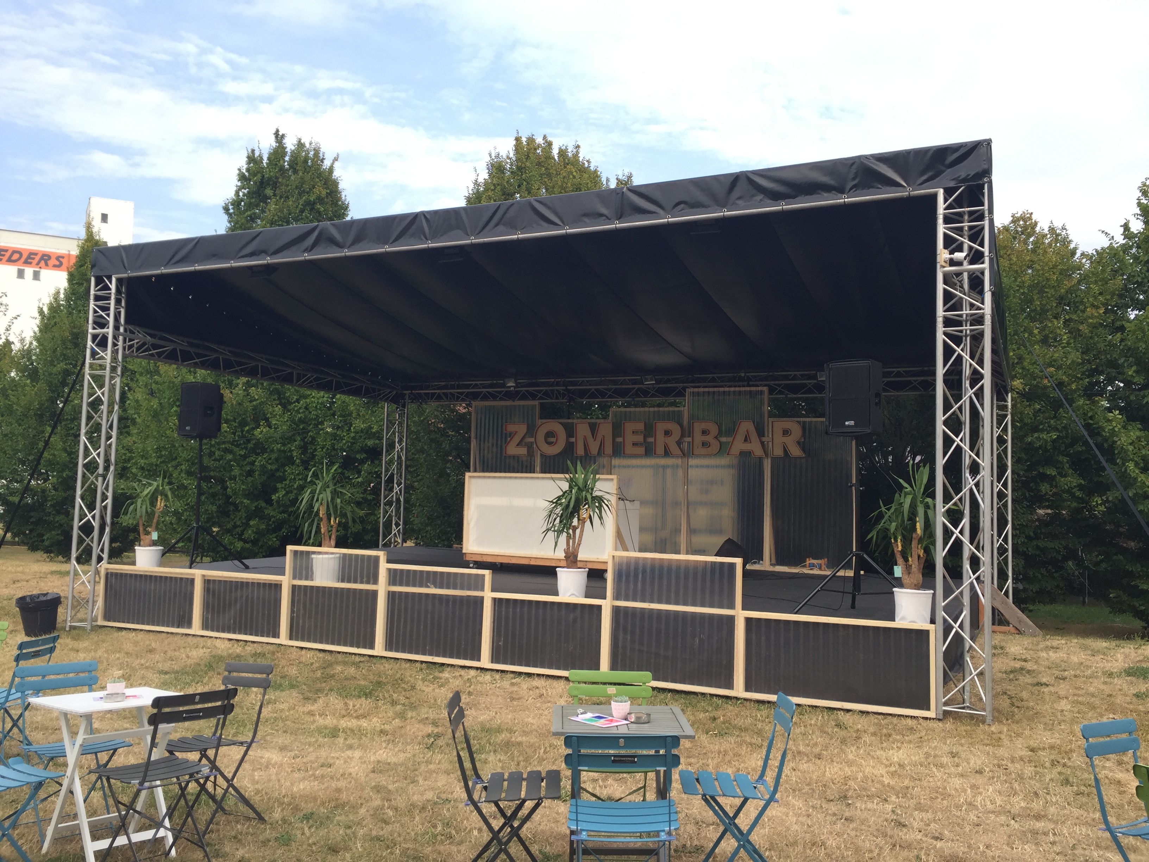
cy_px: 431
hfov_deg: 61.7
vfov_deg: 48.2
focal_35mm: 29
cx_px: 574
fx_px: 963
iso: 32
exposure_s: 1/444
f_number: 2.2
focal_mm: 4.15
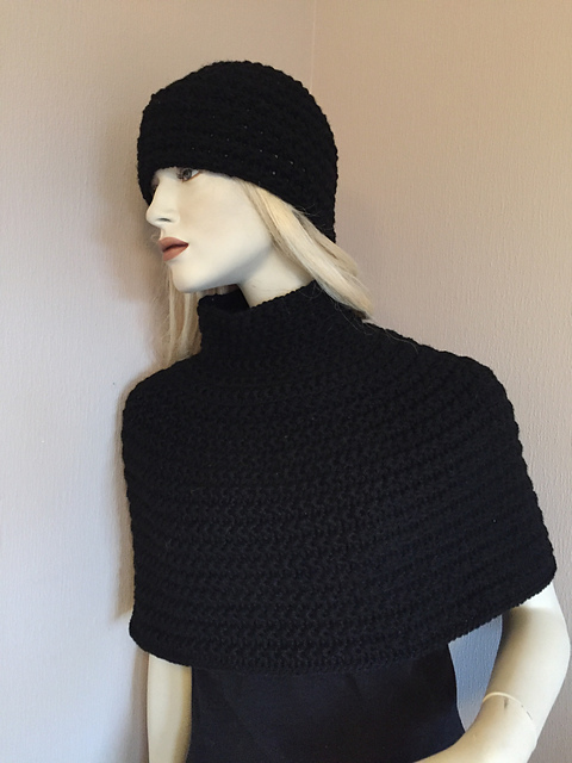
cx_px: 286
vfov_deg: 61.7
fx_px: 639
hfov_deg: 48.2
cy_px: 382
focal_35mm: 29
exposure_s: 1/17
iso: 400
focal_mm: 4.15
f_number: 2.2
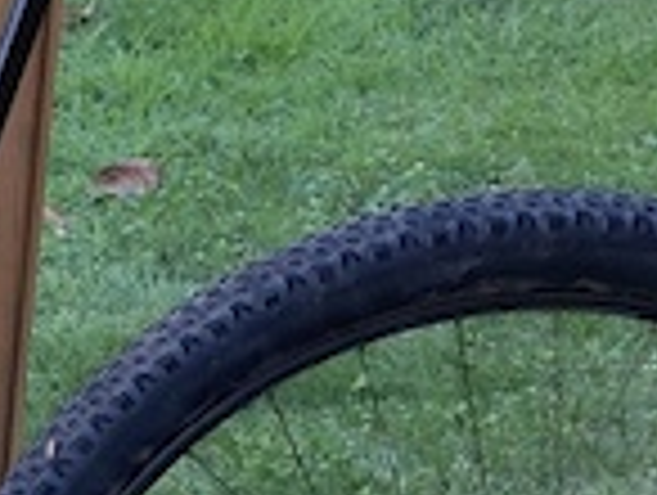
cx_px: -360
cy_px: 562
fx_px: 2909
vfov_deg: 9.6
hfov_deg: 12.2
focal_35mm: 153
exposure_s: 1/121
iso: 25
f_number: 1.8
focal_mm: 3.99
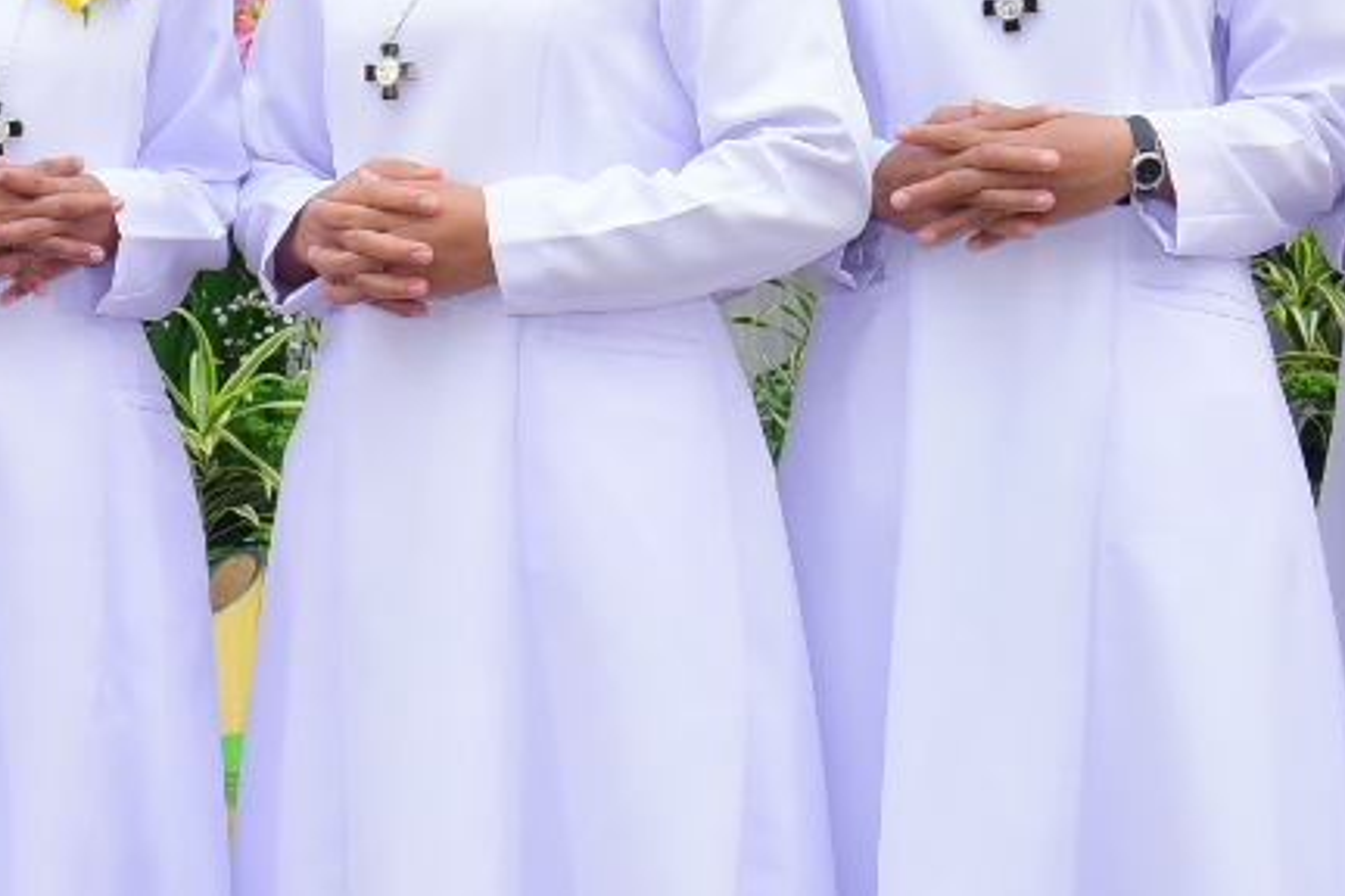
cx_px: 90
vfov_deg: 8.3
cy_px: 305
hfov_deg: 12.3
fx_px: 6164
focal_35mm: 165
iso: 2500
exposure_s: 1/160
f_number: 5.6
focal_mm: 44
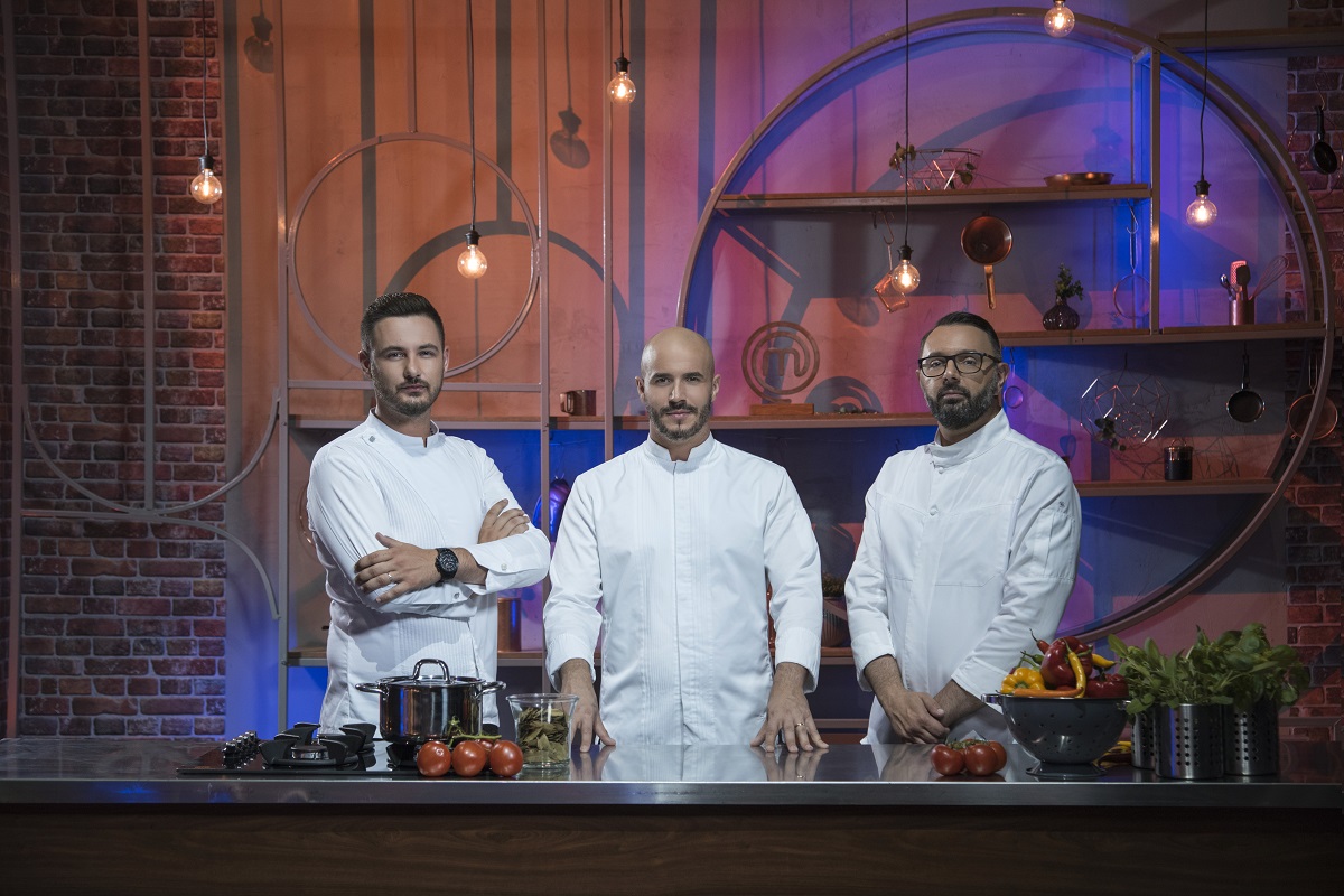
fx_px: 2464
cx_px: 672
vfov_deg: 20.6
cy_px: 448
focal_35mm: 66
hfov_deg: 30.5
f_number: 5.6
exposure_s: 1/80
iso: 800
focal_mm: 66
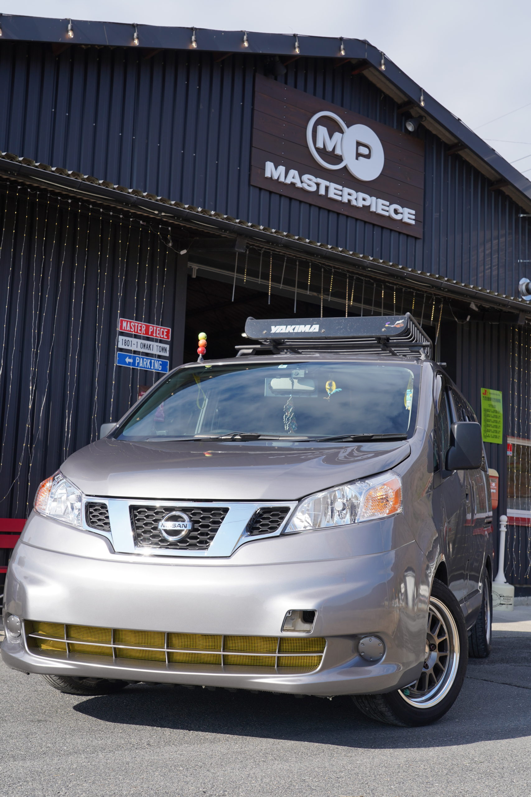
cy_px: 398
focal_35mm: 43
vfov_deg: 45.4
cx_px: 266
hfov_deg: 31.2
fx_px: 951
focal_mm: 43
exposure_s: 1/250
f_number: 8
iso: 100
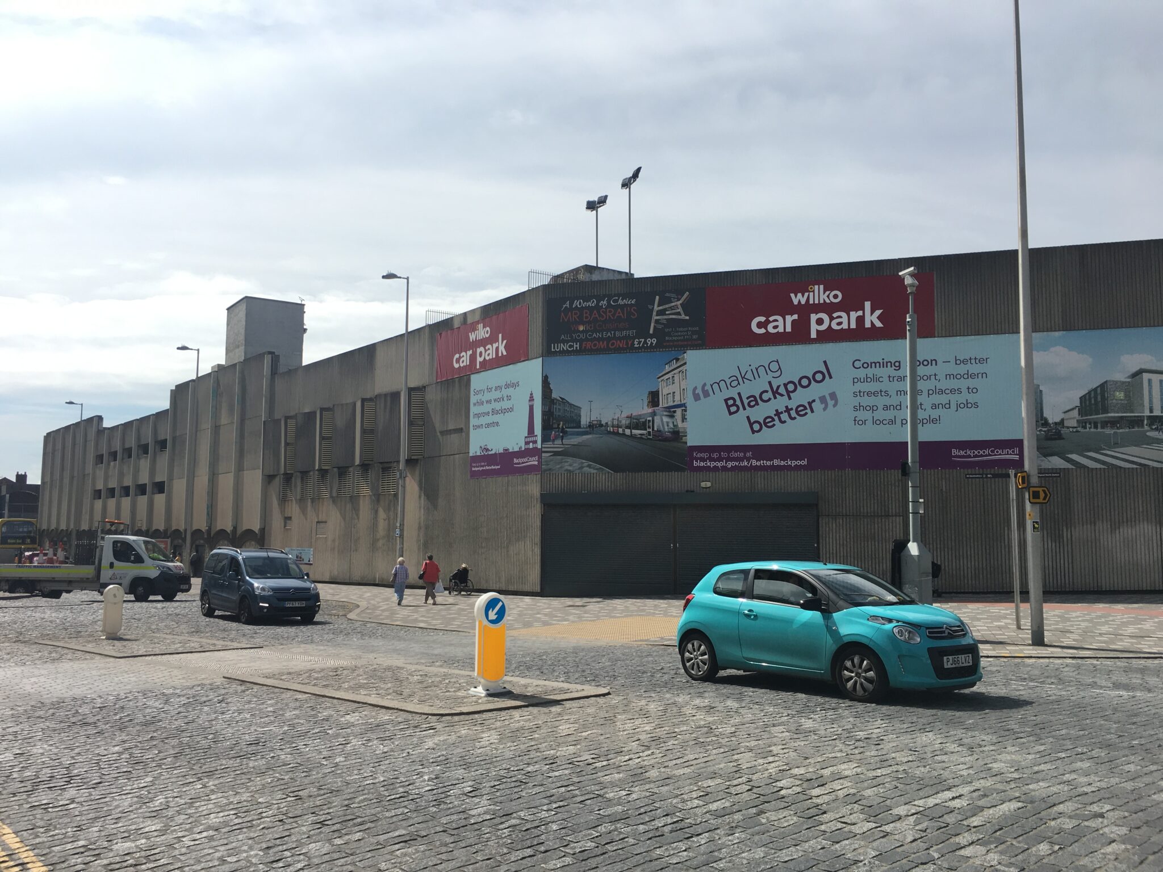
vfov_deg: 48.2
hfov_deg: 61.7
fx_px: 974
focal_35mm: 29
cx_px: 582
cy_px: 436
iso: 25
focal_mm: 4.15
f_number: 2.2
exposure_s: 1/2137
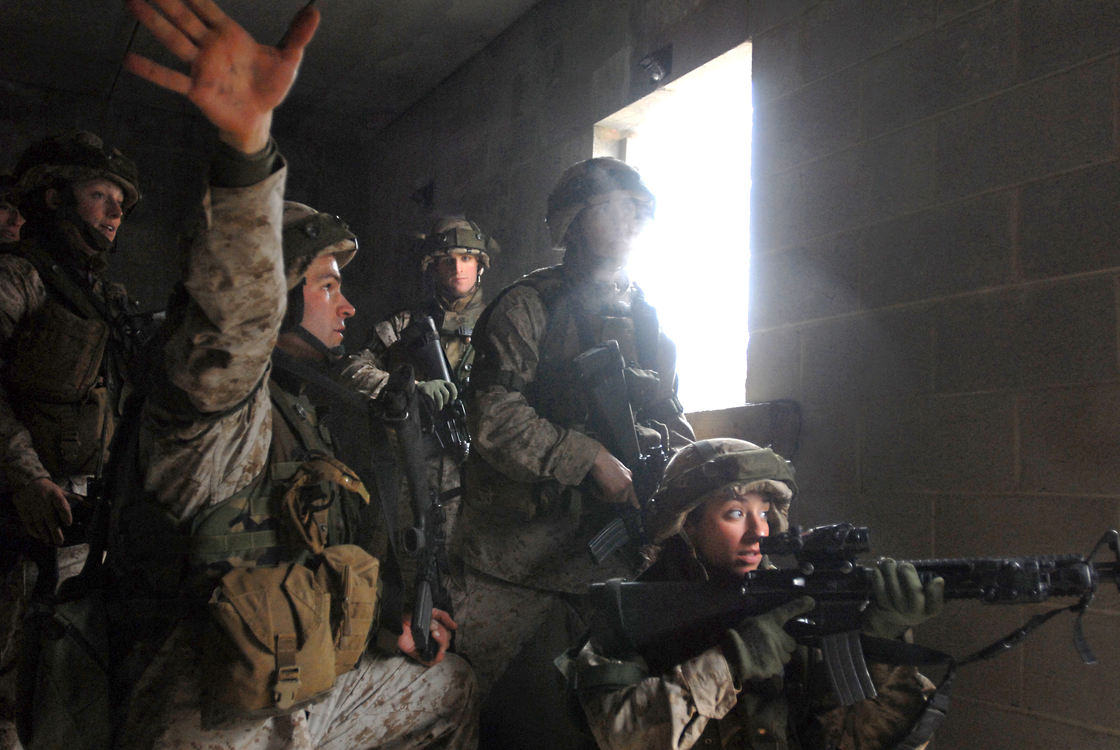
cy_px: 375
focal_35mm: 33
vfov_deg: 40.1
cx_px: 560
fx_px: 1028
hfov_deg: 57.2
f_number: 2.8
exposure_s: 1/125
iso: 400
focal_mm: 22
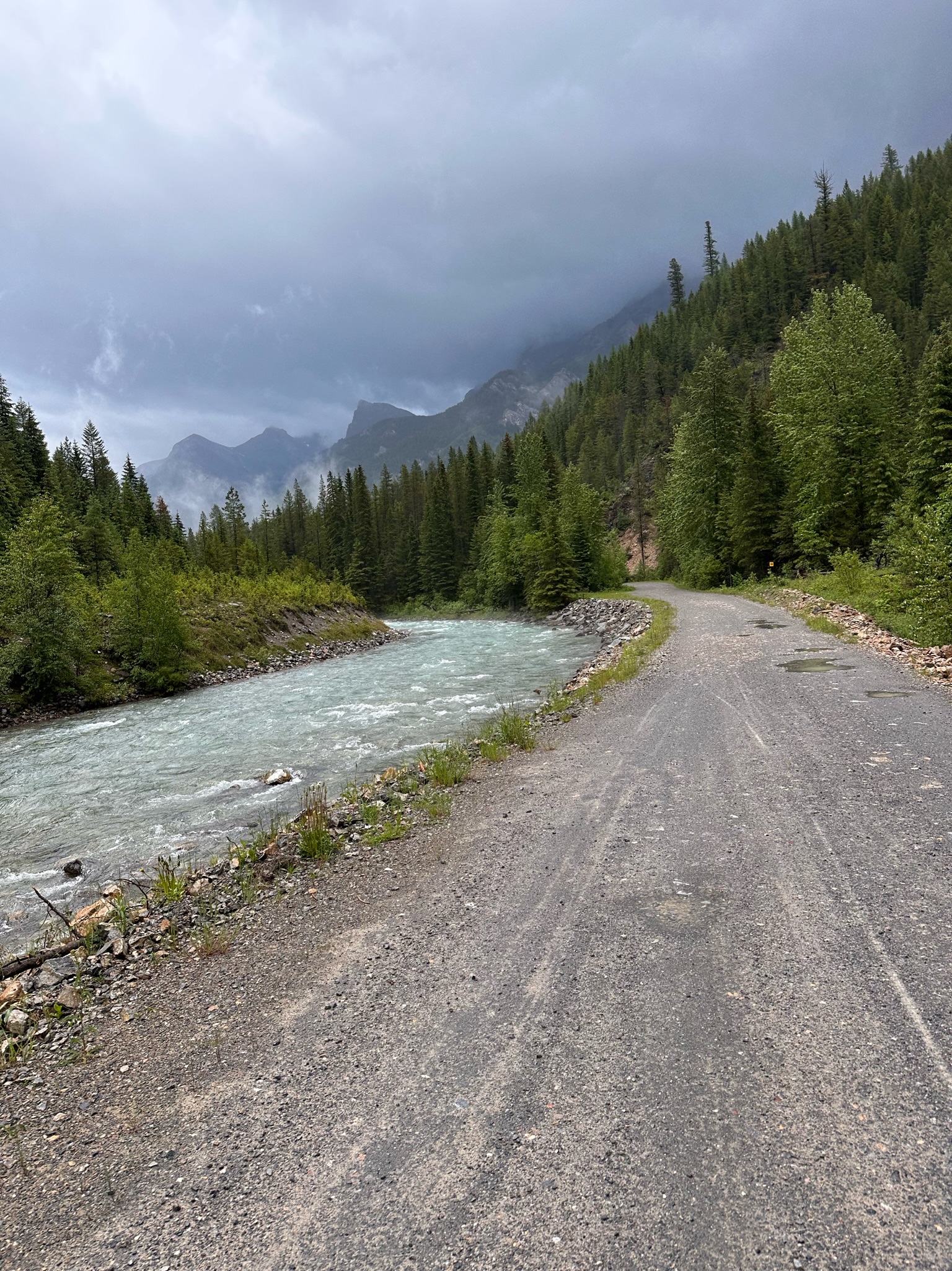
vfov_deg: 71.6
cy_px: 636
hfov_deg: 56.8
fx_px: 880
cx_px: 476
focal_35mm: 24
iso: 80
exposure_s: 1/1083
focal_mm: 6.86
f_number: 1.78
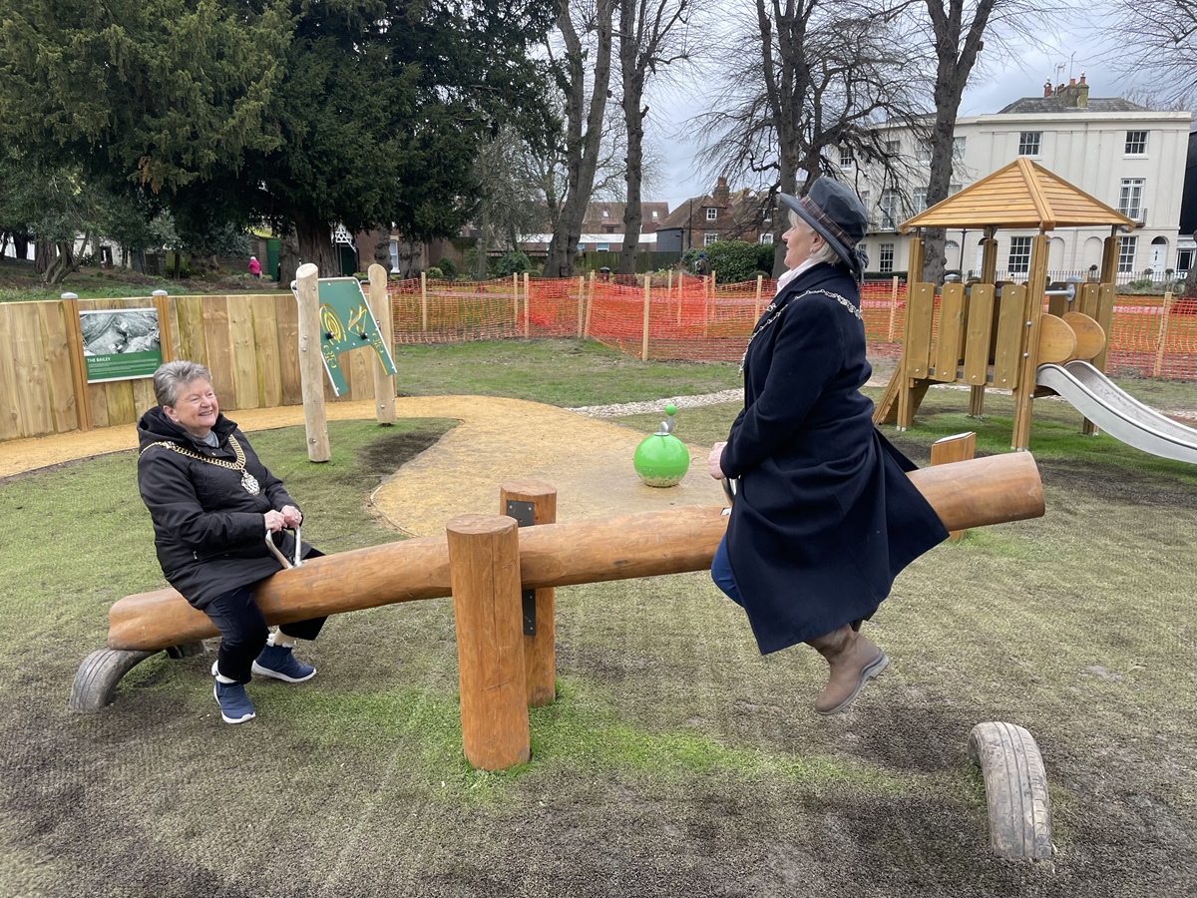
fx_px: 899
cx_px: 598
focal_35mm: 26
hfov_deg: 67.3
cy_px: 449
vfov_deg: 53.1
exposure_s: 1/125
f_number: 1.6
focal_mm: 4.2
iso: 32
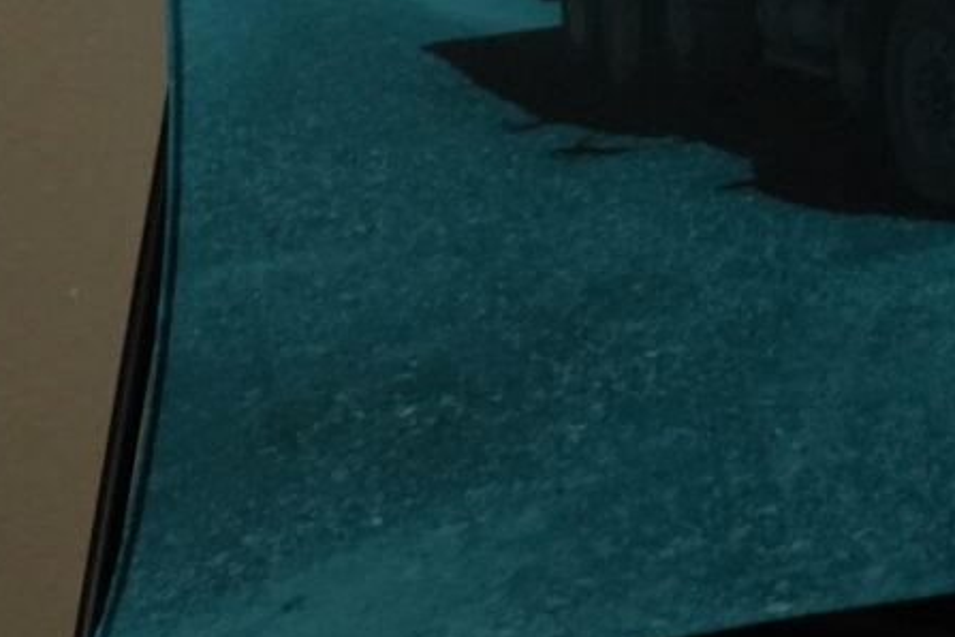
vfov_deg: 7.6
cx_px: 2570
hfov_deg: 9.9
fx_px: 4562
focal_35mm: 172
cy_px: -743
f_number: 4
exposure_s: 1/160
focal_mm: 30
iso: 1250
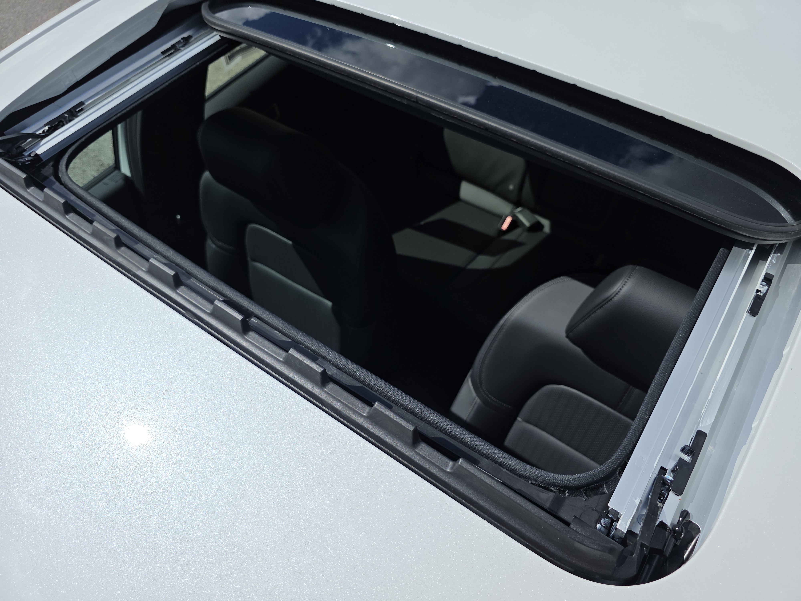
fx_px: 532
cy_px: 300
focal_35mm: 23
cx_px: 400
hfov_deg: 73.9
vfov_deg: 58.9
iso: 20
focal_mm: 6.3
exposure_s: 1/3891
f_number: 1.7
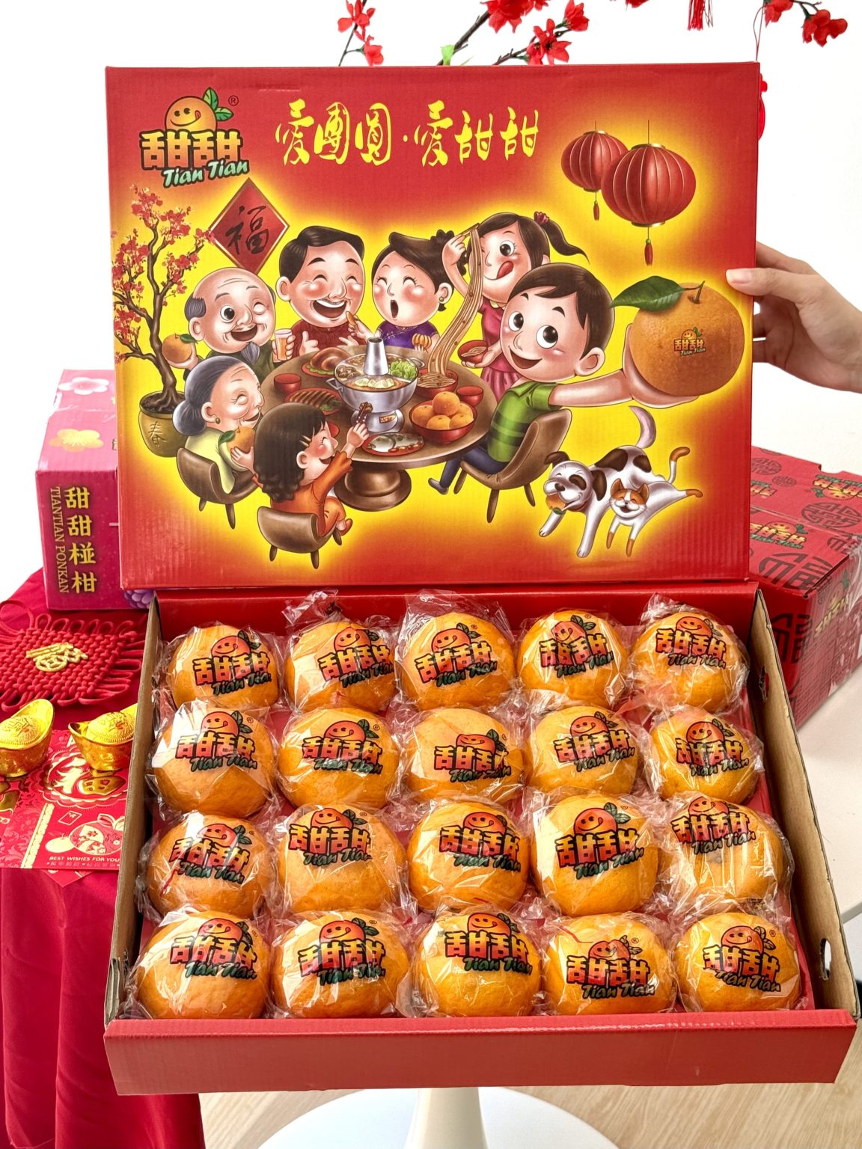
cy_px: 574
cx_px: 431
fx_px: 1594
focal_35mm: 48
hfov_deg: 30.3
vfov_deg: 39.7
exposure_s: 1/172
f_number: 1.78
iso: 80
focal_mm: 6.76
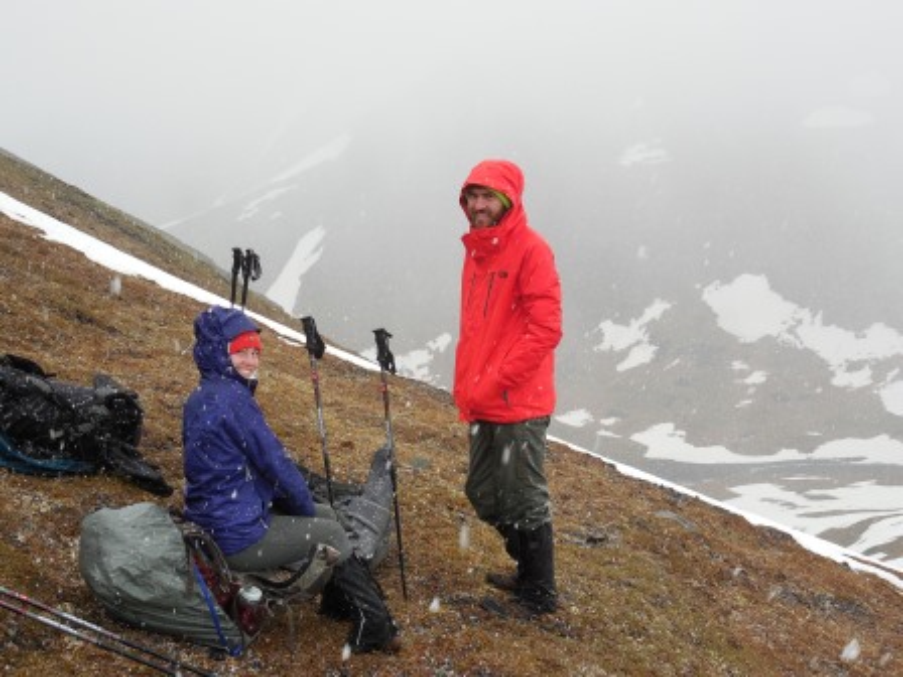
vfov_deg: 30.3
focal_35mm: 48
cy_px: 338
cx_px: 452
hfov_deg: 39.7
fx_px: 1252
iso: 125
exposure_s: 1/250
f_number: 4
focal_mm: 8.7
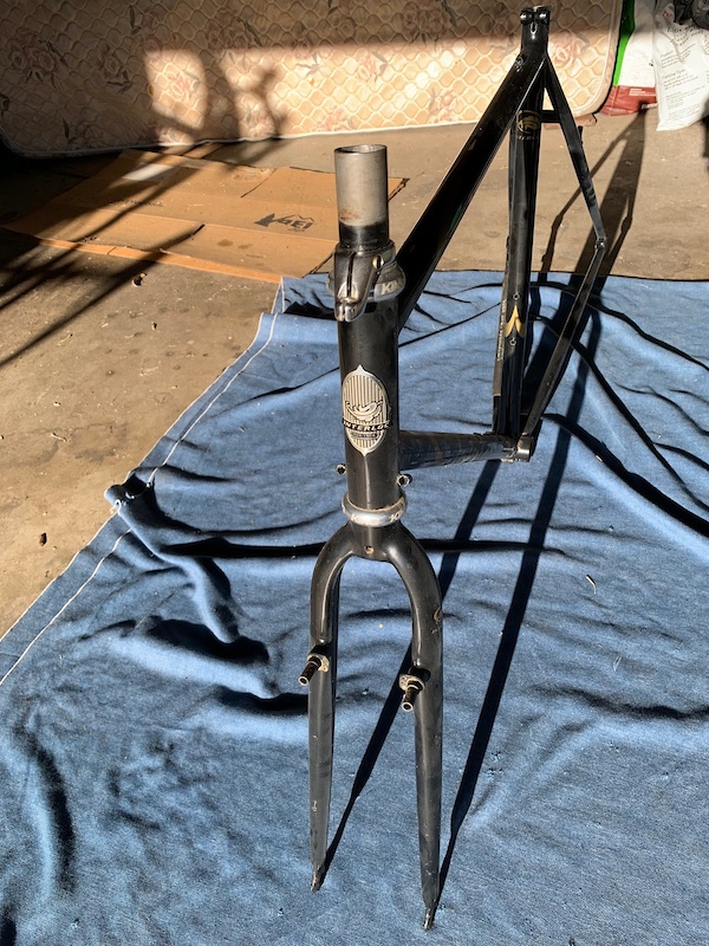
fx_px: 710
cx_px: 354
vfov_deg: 67.3
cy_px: 473
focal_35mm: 26
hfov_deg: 53.1
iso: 25
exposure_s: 1/842
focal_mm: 4.25
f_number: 1.8
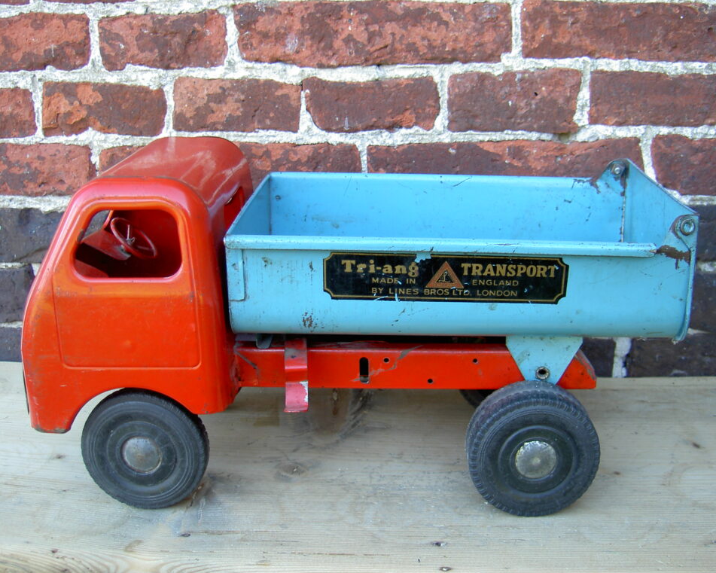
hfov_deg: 44.8
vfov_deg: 36.5
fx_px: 869
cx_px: 349
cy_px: 285
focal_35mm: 41
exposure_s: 1/25.1
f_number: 2.8
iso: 100
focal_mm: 8
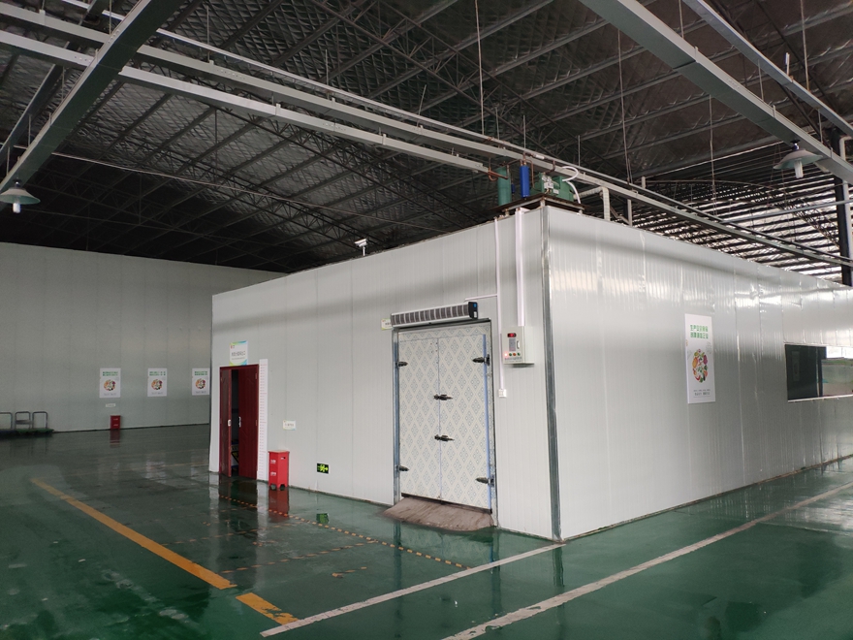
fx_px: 517
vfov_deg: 63.4
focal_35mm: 21
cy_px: 320
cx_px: 426
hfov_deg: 79.0
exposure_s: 1/33
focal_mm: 4.22
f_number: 1.8
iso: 682
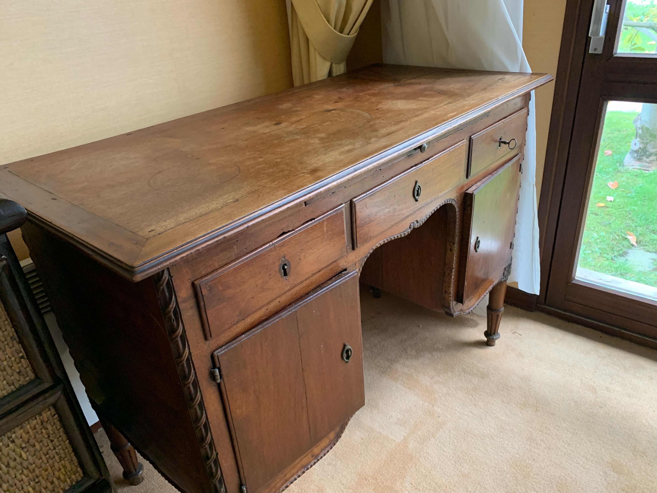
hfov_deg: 67.3
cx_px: 328
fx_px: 493
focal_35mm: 26
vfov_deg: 53.1
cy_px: 246
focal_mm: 4.25
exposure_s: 1/40
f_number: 1.8
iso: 400
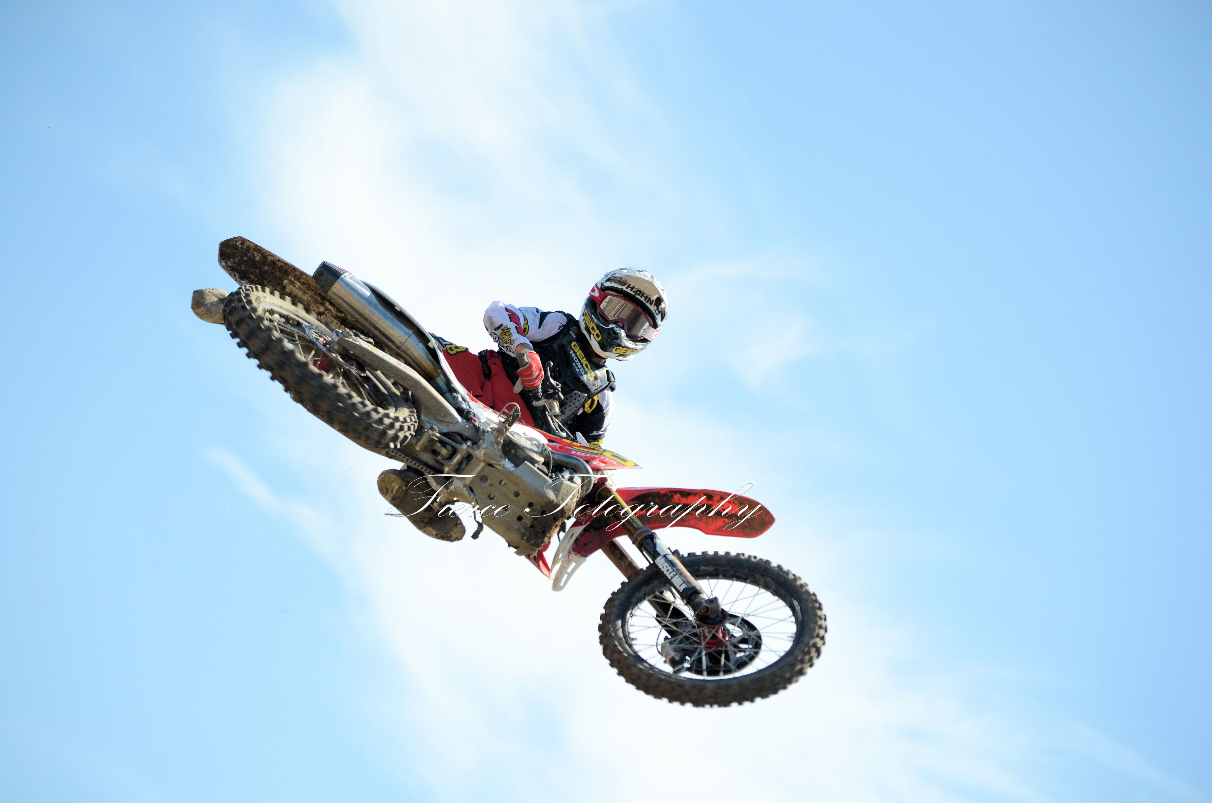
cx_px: 606
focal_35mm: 195
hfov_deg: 10.6
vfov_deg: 7.0
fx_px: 6551
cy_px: 402
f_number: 4.8
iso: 400
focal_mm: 130
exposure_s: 1/2000
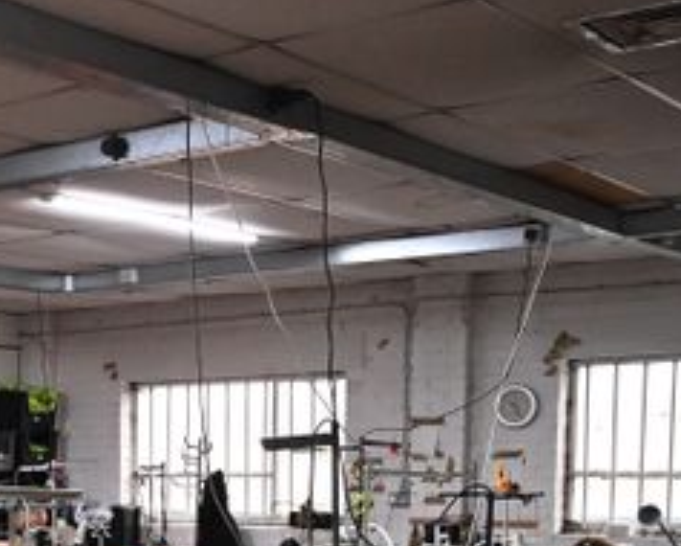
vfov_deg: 19.9
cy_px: 629
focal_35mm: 73
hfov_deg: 22.7
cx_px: -247
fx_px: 1473
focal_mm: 24
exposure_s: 1/200
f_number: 6.3
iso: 6400
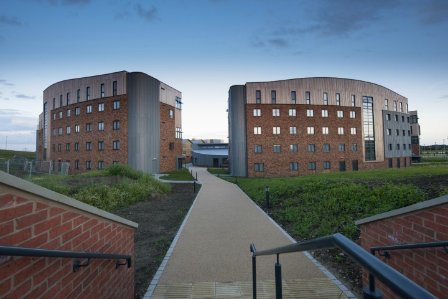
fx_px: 199
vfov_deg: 73.7
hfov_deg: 96.7
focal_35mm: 16
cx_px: 224
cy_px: 150
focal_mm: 16
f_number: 7.1
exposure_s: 1/6
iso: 100
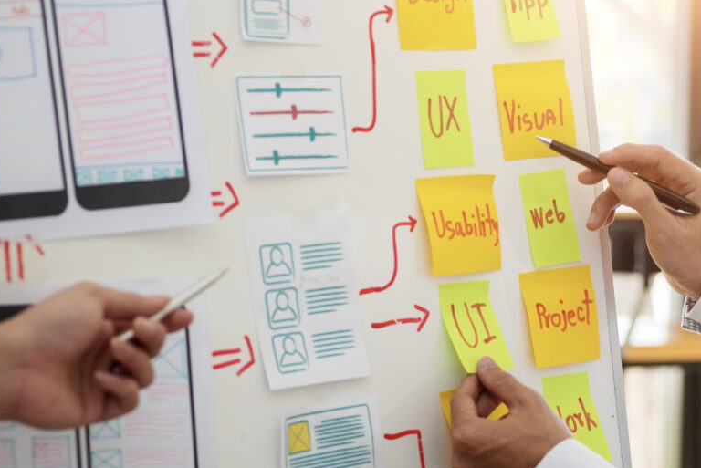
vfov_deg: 11.4
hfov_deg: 17.0
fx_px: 2338
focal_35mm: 120
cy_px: 320
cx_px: 424
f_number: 3.2
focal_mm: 60
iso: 250
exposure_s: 1/250
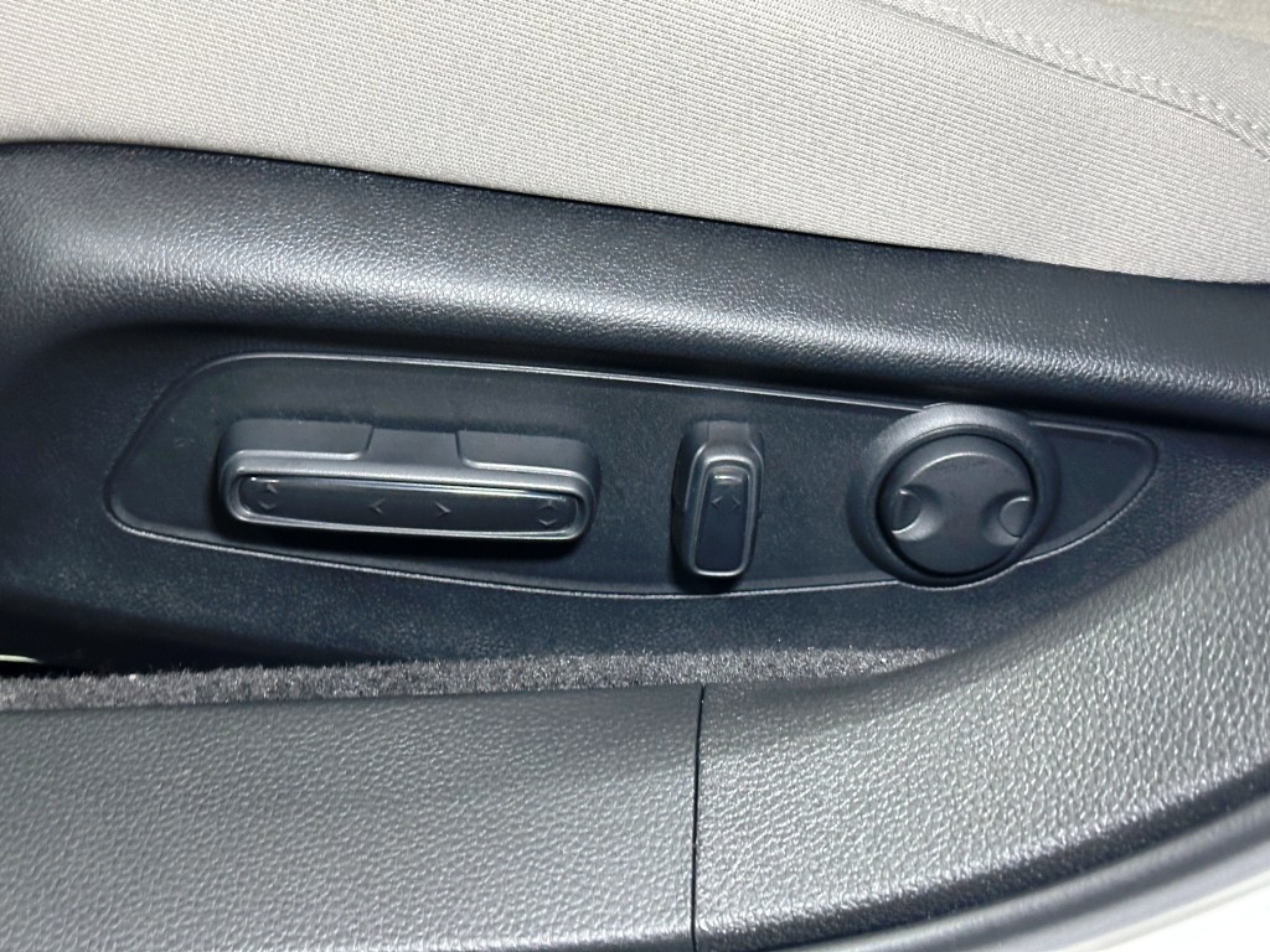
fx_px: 1761
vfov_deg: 30.3
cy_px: 476
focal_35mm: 48
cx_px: 635
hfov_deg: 39.7
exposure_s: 1/40
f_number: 1.78
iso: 400
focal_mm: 6.86
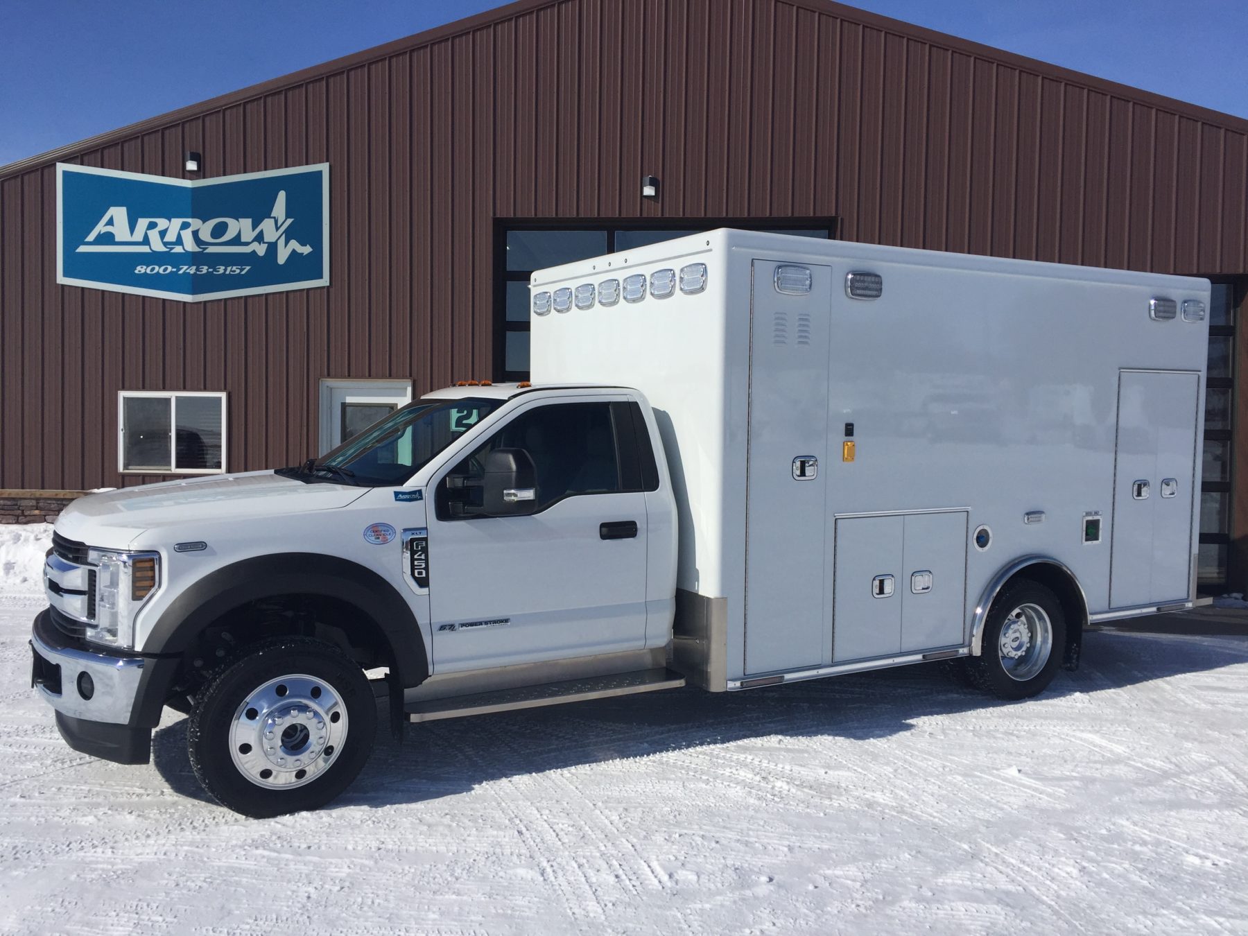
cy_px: 468
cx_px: 624
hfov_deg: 61.7
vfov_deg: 48.2
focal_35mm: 29
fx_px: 1046
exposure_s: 1/6623
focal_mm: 4.15
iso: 32
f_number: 2.2
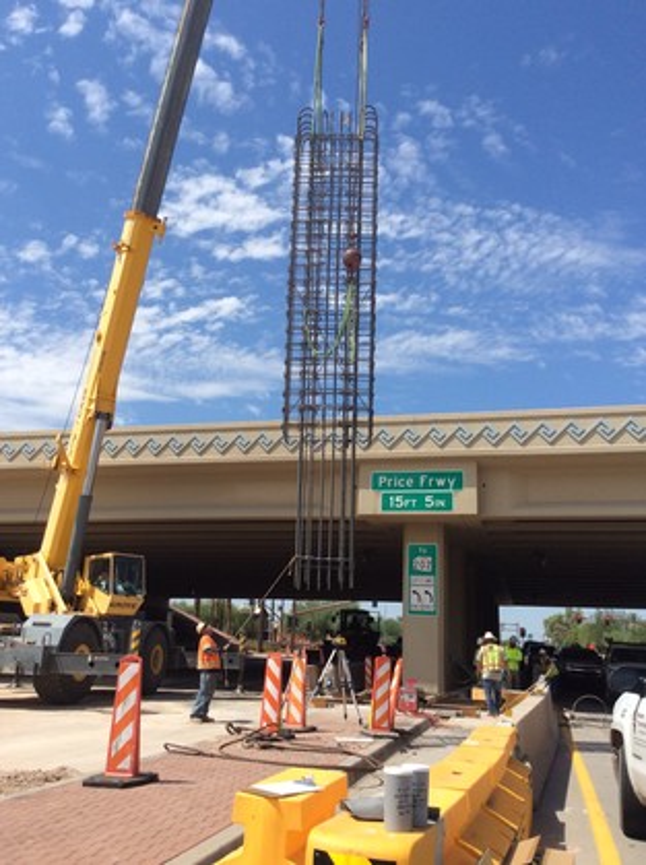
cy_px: 432
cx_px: 323
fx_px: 798
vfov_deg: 56.9
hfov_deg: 44.1
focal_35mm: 32
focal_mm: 3.3
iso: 32
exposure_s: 1/2045
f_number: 2.4
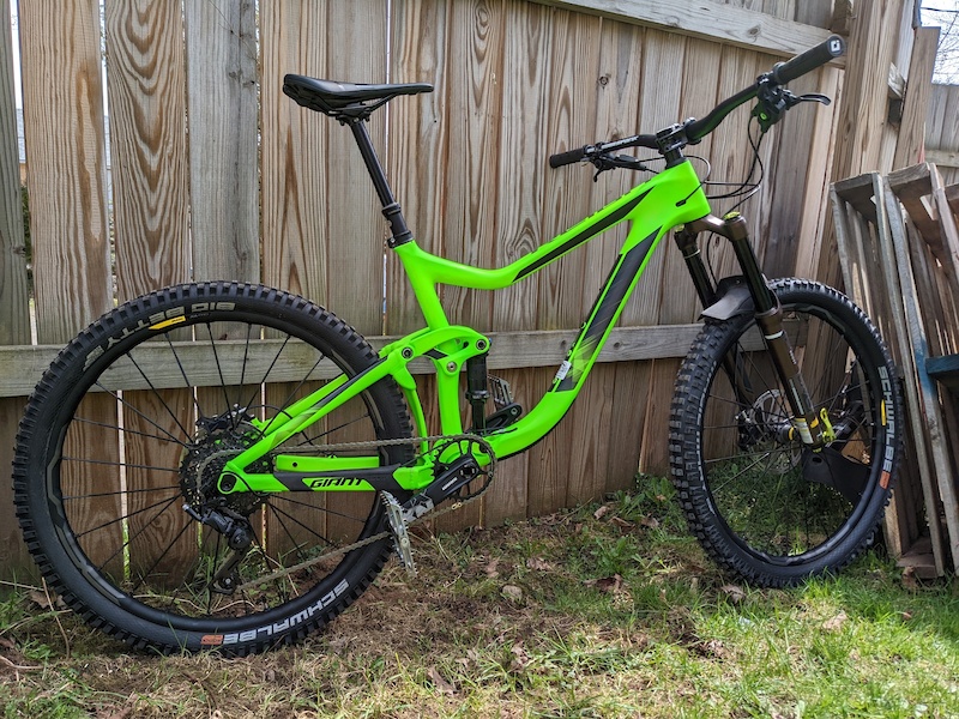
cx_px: 480
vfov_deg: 51.4
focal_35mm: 27
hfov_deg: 65.3
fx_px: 748
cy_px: 360
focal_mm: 4.38
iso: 53
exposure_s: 1/1672
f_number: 1.73
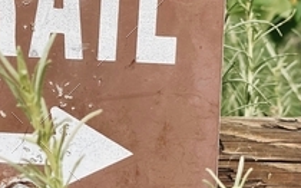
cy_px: 19
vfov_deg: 8.4
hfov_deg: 13.4
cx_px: 24
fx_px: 1271
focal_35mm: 155
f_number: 2
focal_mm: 6
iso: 20
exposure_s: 1/470
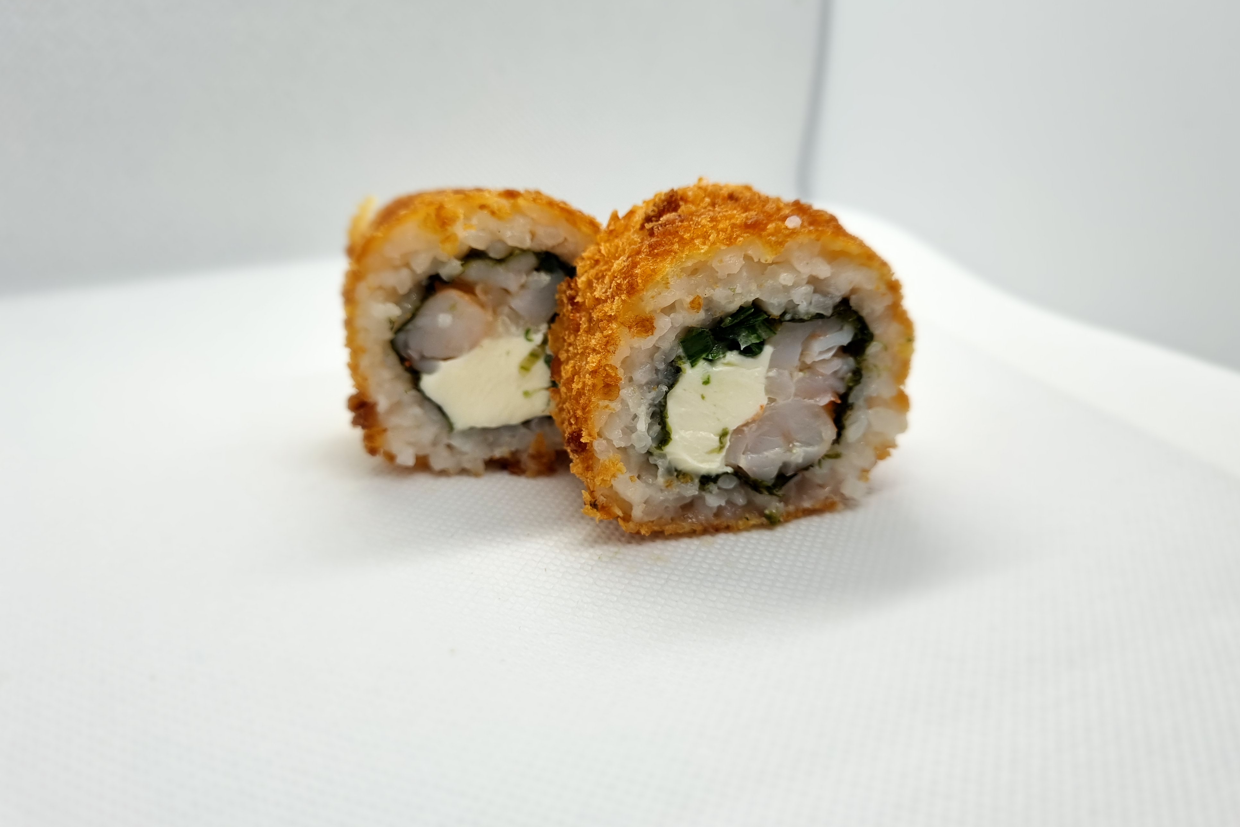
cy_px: 391
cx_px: 627
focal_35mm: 28
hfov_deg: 65.5
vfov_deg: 46.4
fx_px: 964
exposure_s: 1/261
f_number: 1.8
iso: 50
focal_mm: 5.4
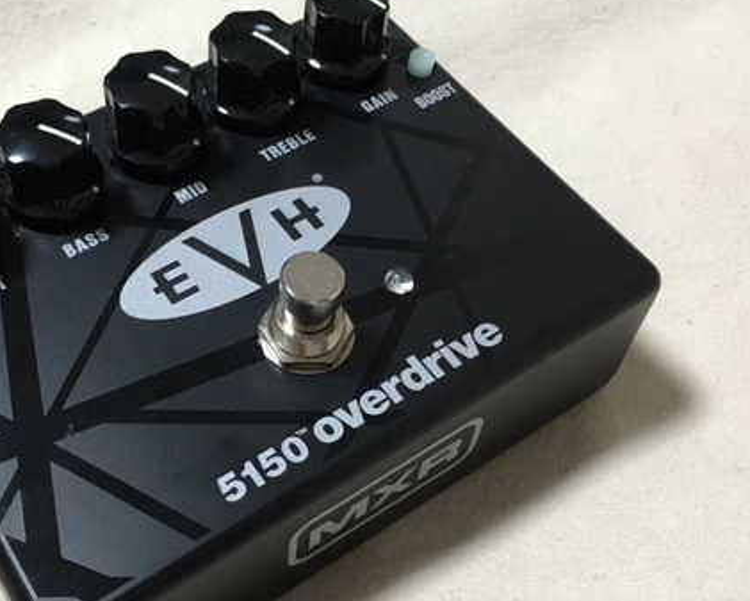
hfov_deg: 42.3
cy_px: 330
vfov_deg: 34.9
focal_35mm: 43
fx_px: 955
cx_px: 253
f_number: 2.2
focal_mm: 4.15
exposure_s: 1/33
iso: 200
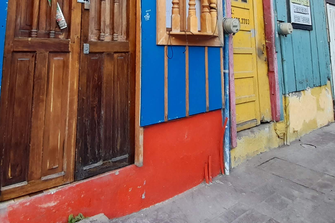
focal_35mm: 27
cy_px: 7
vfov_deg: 42.3
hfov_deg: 66.4
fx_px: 251
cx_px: 127
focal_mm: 1.42
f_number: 2.2
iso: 64
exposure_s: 1/40
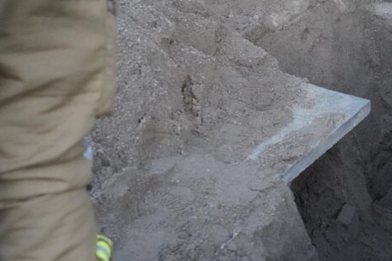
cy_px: 141
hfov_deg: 23.8
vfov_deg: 16.9
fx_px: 882
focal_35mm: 81
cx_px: 410
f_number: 4
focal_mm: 37
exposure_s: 1/160
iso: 10000
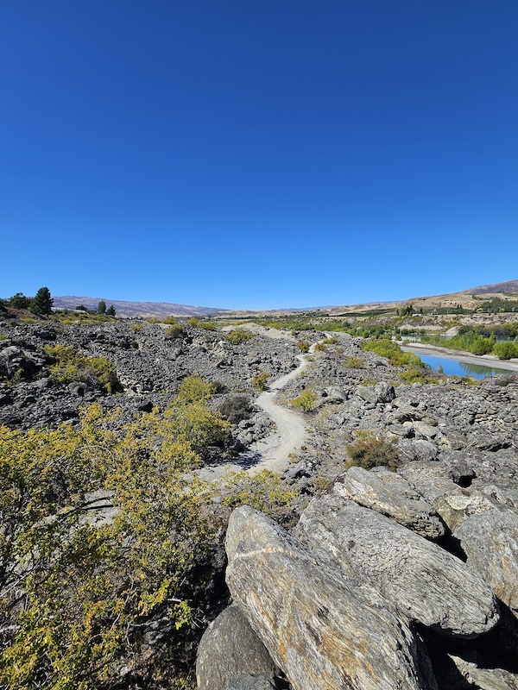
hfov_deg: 89.9
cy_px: 345
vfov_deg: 106.2
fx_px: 259
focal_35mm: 13
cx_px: 259
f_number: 2.2
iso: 50
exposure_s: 1/2586
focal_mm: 2.2
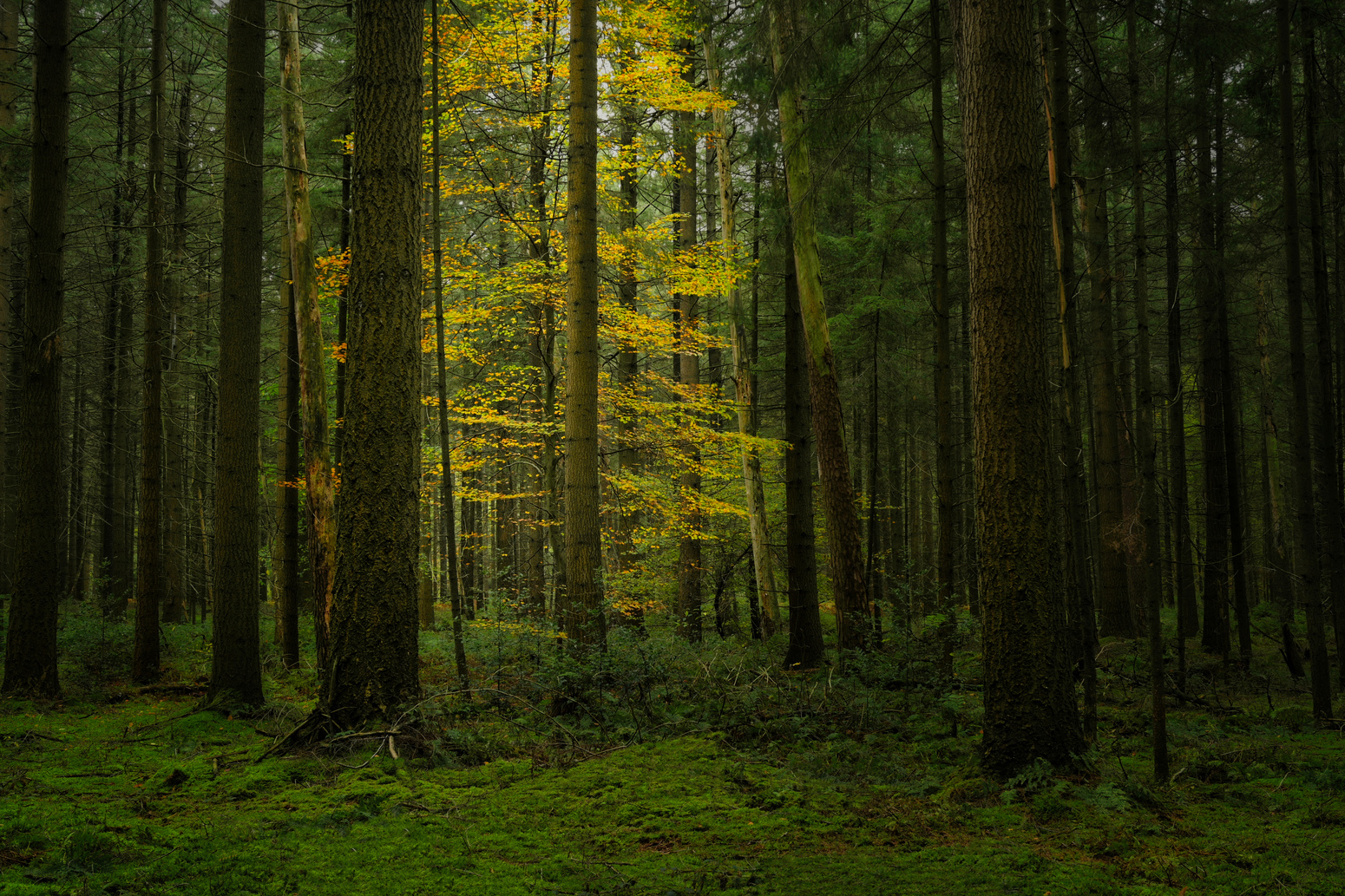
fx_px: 1728
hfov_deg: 42.5
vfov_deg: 29.1
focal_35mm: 46
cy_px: 462
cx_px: 698
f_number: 6.3
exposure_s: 1/1.25
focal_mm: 29.5
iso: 100
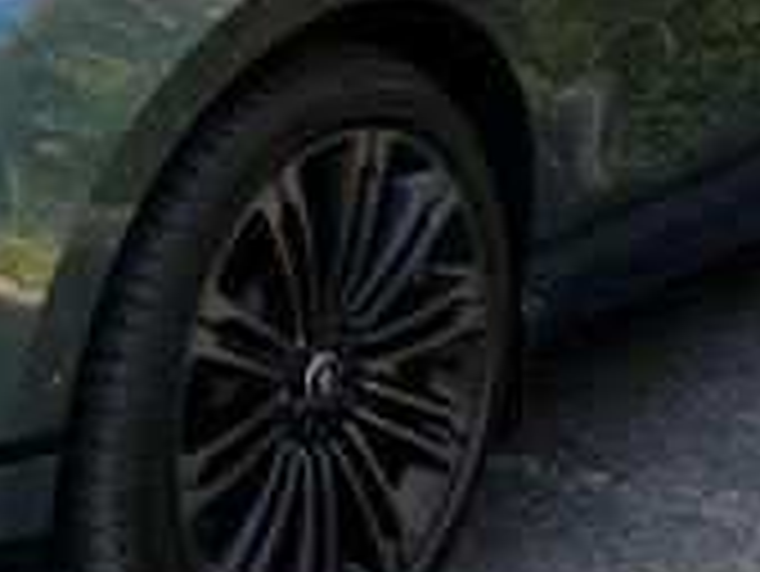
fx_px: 1999
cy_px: 59
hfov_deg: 21.2
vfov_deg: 16.1
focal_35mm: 91
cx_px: 126
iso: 64
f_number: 1.78
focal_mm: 6.76
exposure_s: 1/121
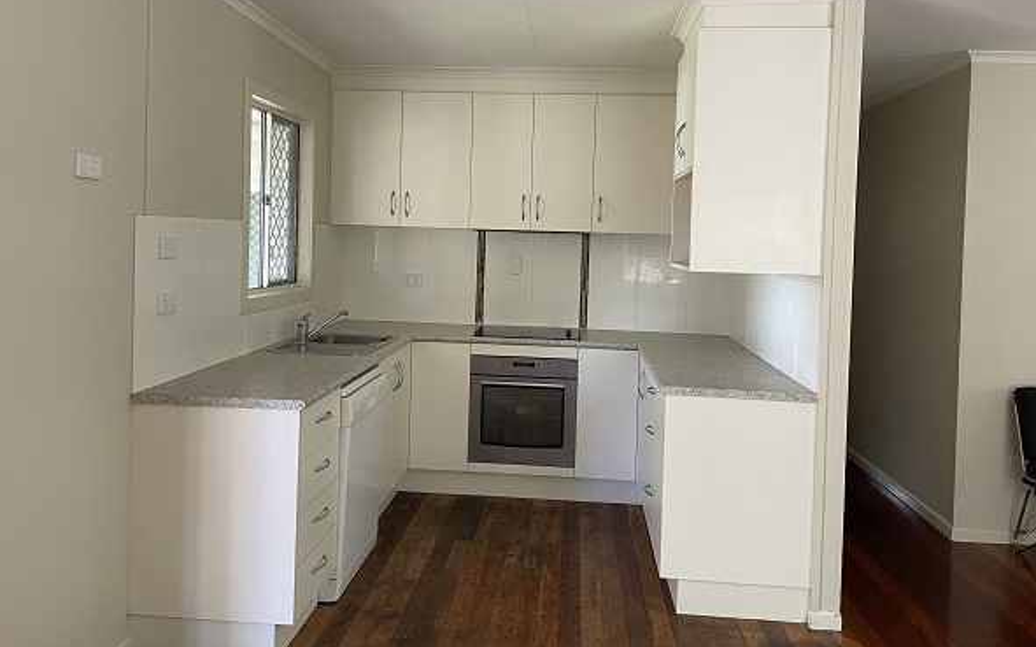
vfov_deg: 44.3
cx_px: 512
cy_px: 261
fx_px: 790
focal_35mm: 28
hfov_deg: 66.5
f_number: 1.6
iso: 125
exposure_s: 1/90
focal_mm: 4.2
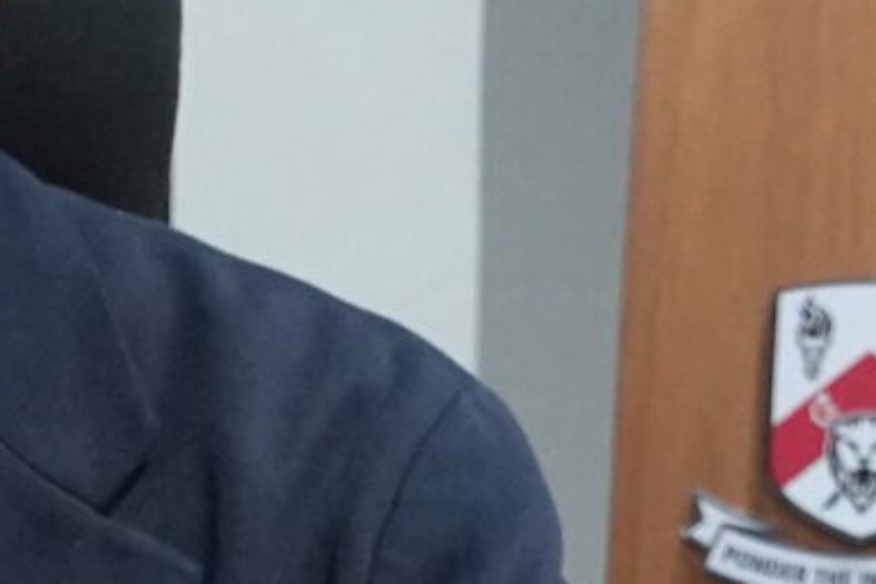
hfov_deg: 3.5
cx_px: -317
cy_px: 902
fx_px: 14258
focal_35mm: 586
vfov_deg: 2.3
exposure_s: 1/80
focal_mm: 32.07
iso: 1600
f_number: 4
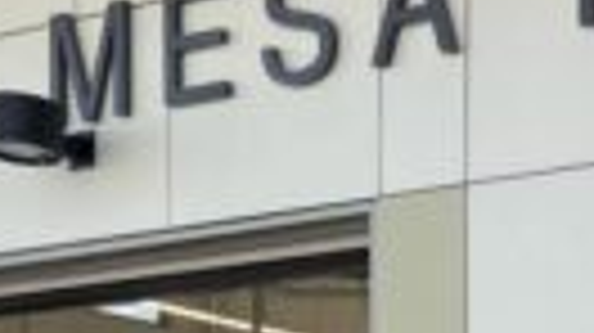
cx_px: 724
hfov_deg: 13.5
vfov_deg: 7.3
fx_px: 2439
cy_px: 828
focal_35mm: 155
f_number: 1.8
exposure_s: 1/752
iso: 32
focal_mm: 4.25
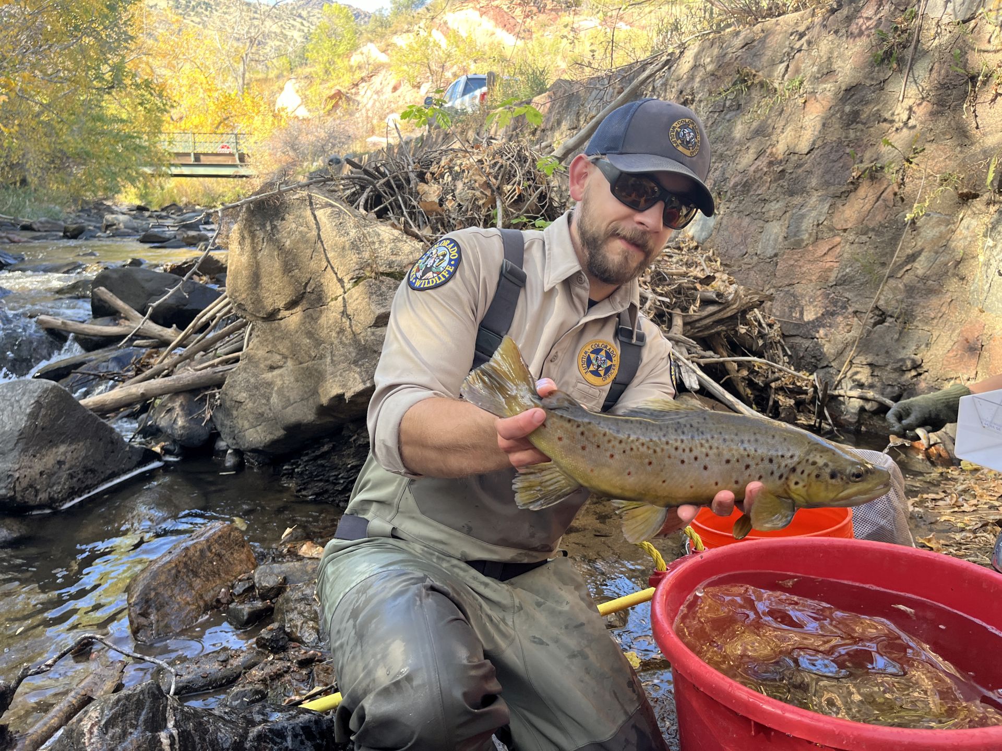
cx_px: 501
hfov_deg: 67.3
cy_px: 376
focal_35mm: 26
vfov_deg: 53.1
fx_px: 753
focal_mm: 5.1
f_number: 1.6
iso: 64
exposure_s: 1/153
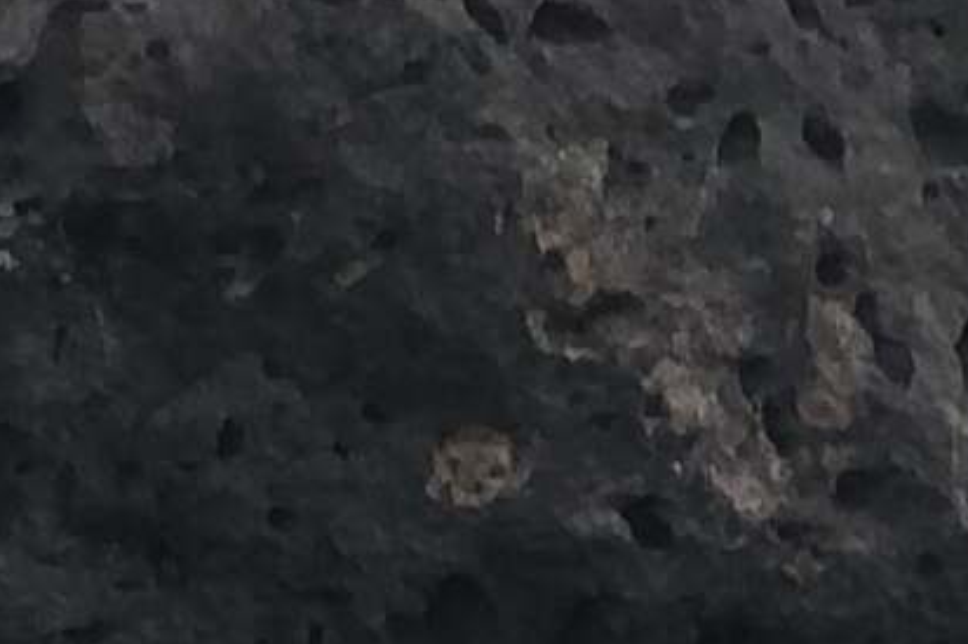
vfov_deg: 3.1
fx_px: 11606
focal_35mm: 432
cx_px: -1071
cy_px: -1051
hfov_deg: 4.7
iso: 25
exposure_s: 1/120
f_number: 2.8
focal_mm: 6.6
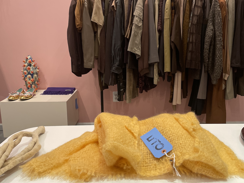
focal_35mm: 31
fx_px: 219
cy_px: 81
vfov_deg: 45.4
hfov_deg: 58.1
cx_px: 140
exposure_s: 1/60
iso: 320
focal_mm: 4.2
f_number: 1.6
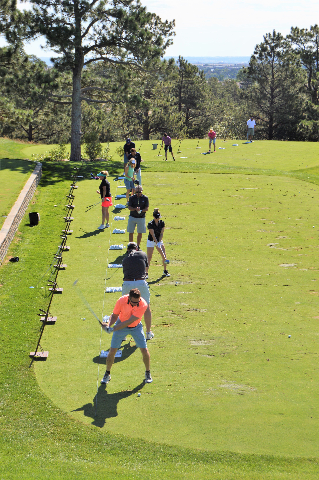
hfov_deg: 18.9
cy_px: 240
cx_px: 160
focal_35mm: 72
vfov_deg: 28.1
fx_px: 959
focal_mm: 48
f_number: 7.1
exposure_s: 1/200
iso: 100
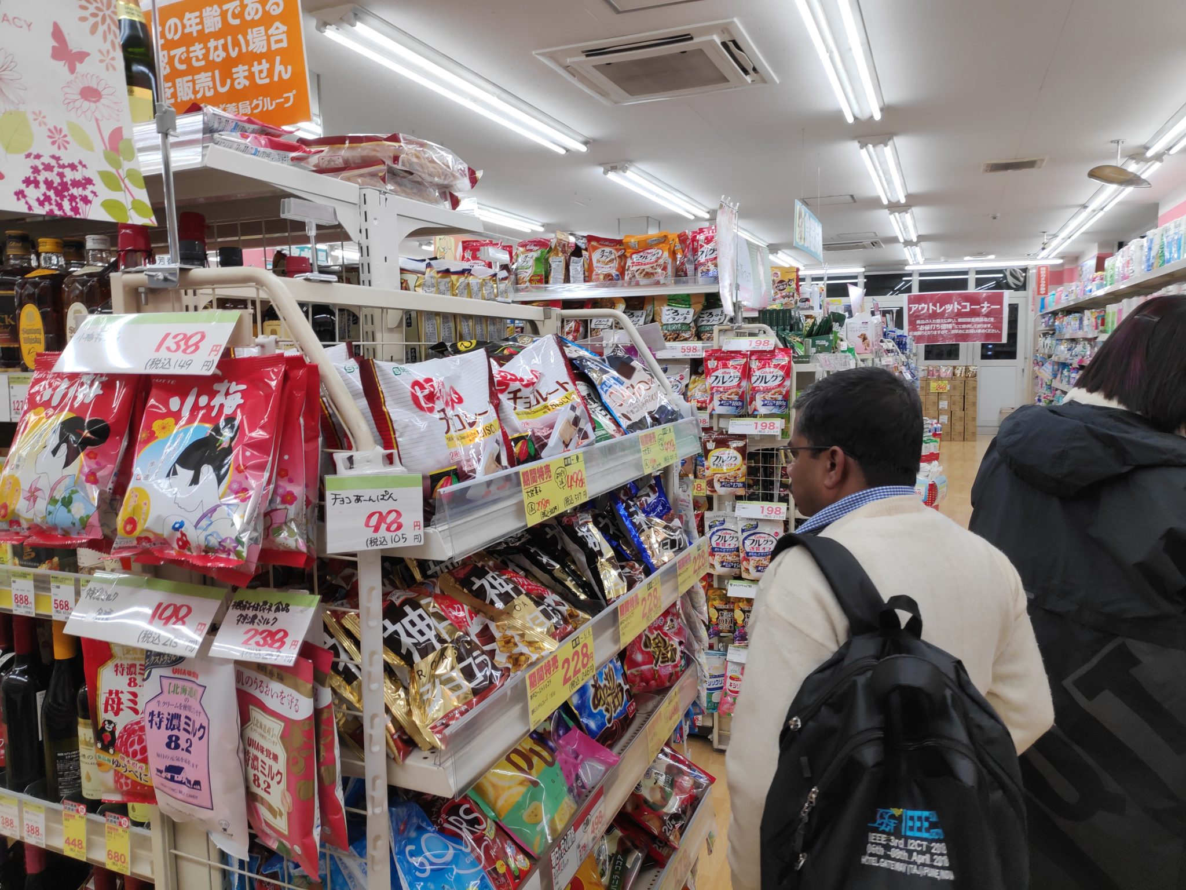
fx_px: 685
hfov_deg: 81.7
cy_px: 445
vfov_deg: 66.0
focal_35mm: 20
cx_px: 593
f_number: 1.9
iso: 102
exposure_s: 1/100
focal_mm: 3.94
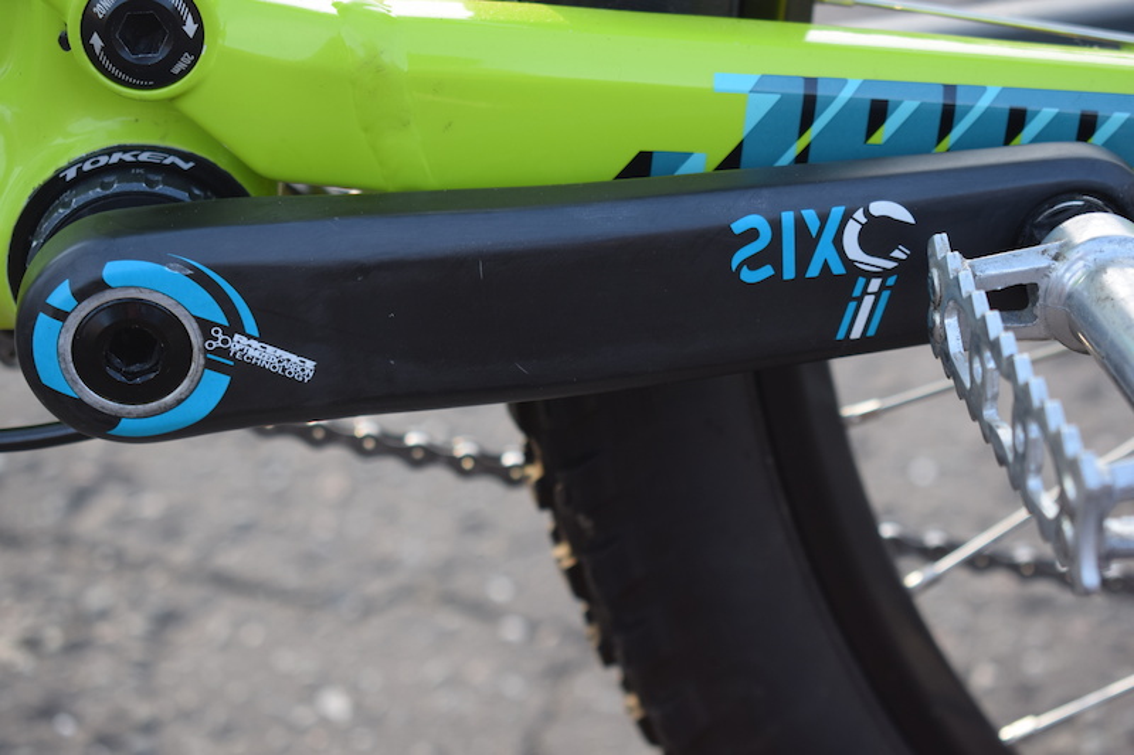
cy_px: 378
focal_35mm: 72
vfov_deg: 18.9
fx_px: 2267
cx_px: 567
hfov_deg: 28.1
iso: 400
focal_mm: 48
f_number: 5.6
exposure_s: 1/125
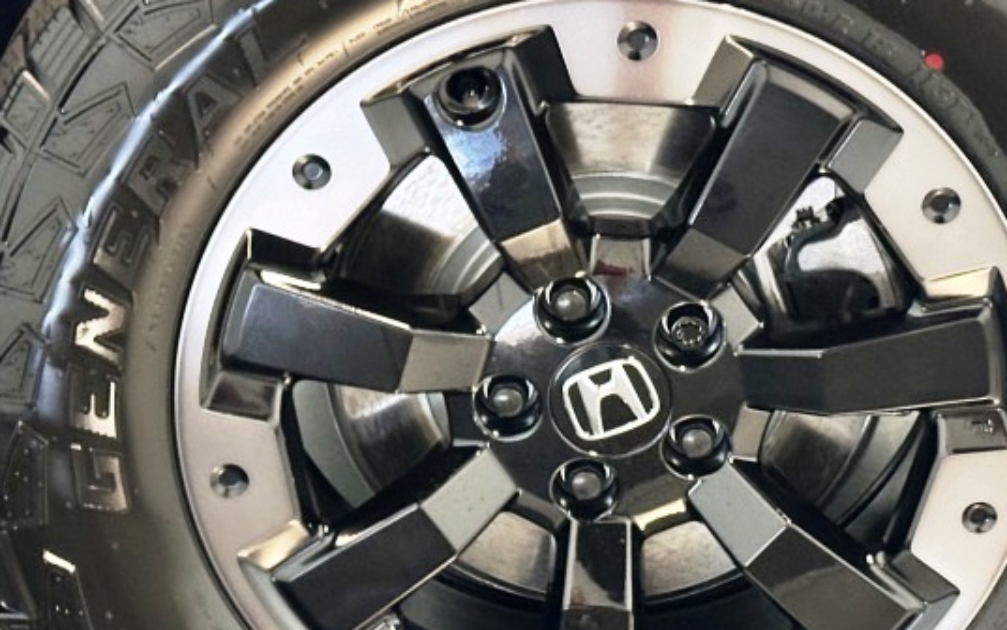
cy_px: 407
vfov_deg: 13.5
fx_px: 2663
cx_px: 559
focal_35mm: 97
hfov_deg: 21.4
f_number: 1.78
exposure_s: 1/24
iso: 640
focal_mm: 6.86
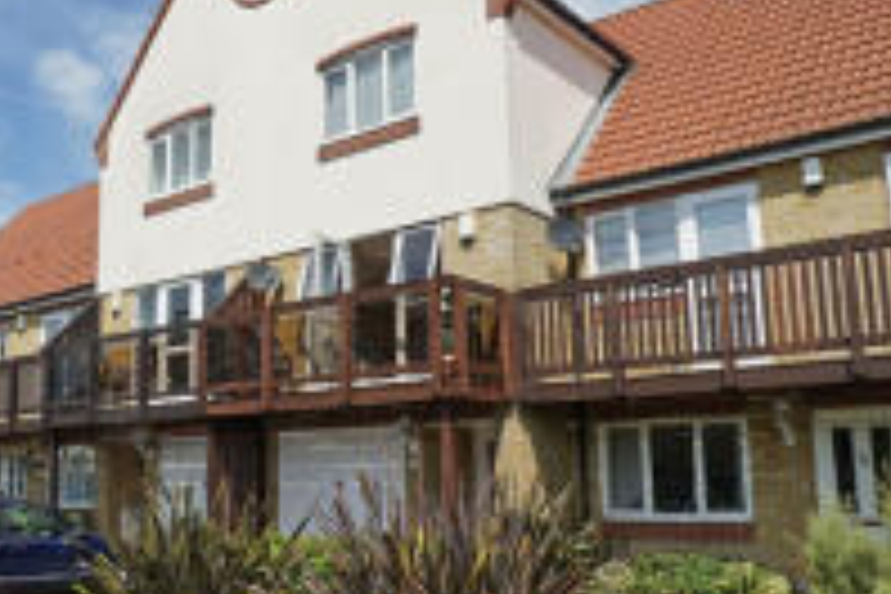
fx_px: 891
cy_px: 331
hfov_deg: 51.7
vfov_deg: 36.8
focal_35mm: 36
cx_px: 270
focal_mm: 10
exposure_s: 1/160
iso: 100
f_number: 13
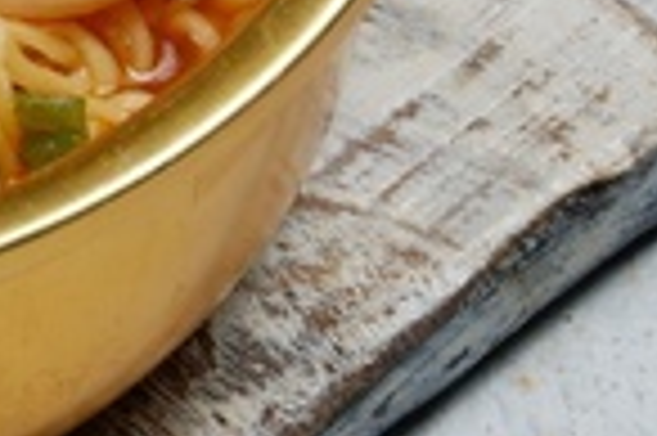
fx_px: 14110
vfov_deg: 1.8
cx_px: -410
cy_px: -258
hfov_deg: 2.7
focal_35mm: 774
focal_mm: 127.9
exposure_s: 1/60
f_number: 9
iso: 200
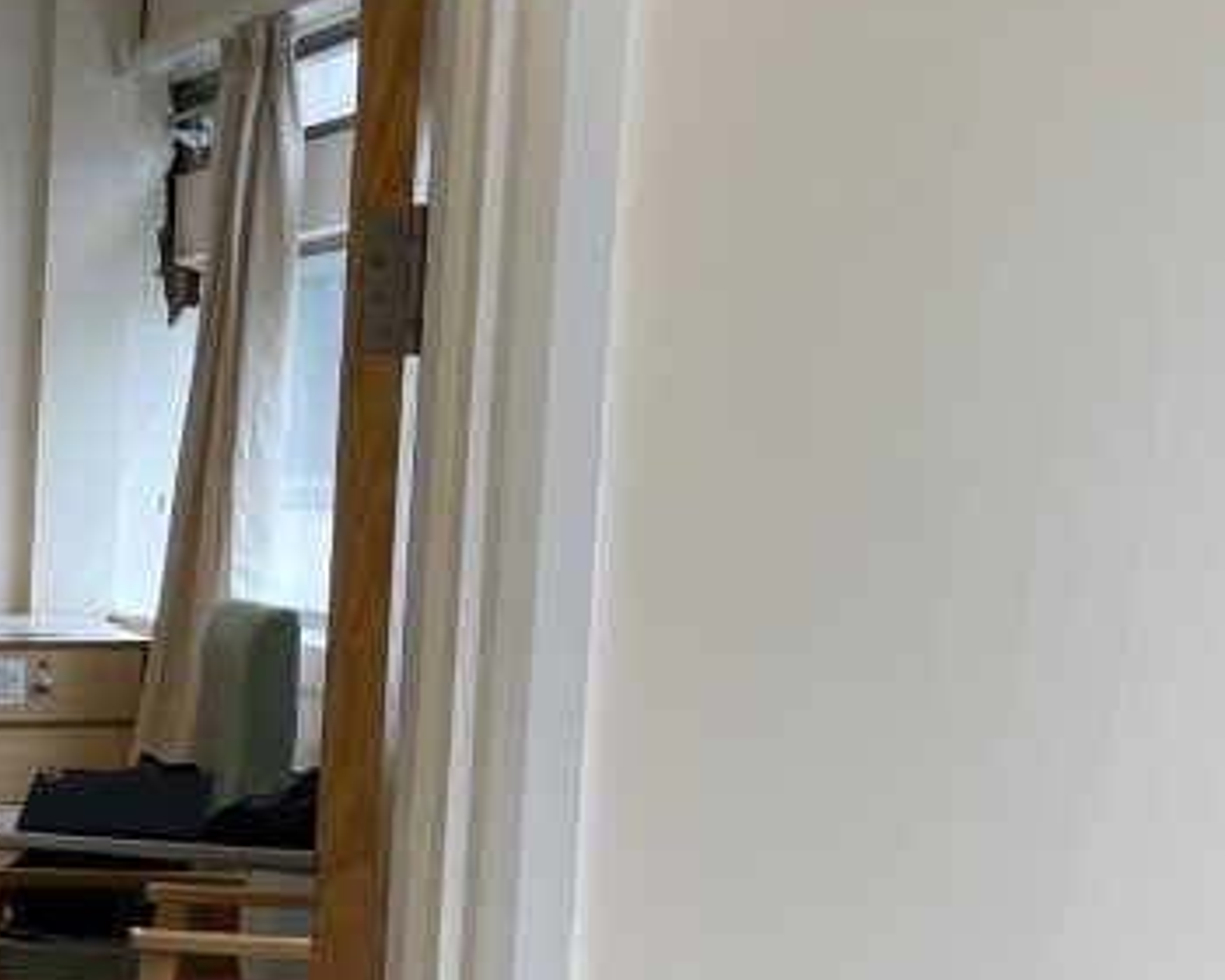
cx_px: -728
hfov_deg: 18.8
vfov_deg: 17.4
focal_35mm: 87
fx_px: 3154
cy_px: 858
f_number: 1.6
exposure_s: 1/100
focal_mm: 5.1
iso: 32
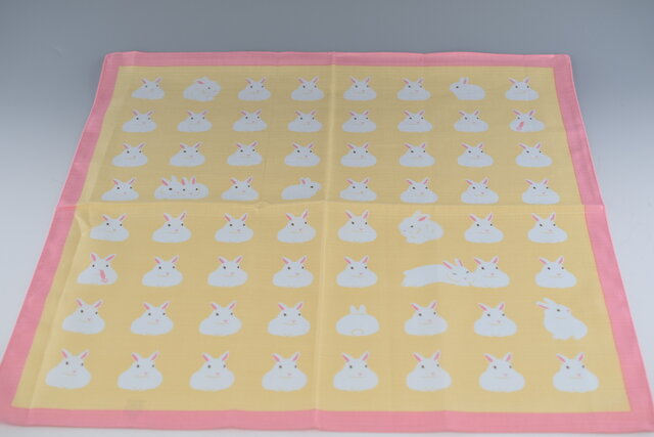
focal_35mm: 60
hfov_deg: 33.4
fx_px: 1090
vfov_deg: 22.6
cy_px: 218
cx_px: 327
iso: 640
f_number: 4.5
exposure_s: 1/400
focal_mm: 40
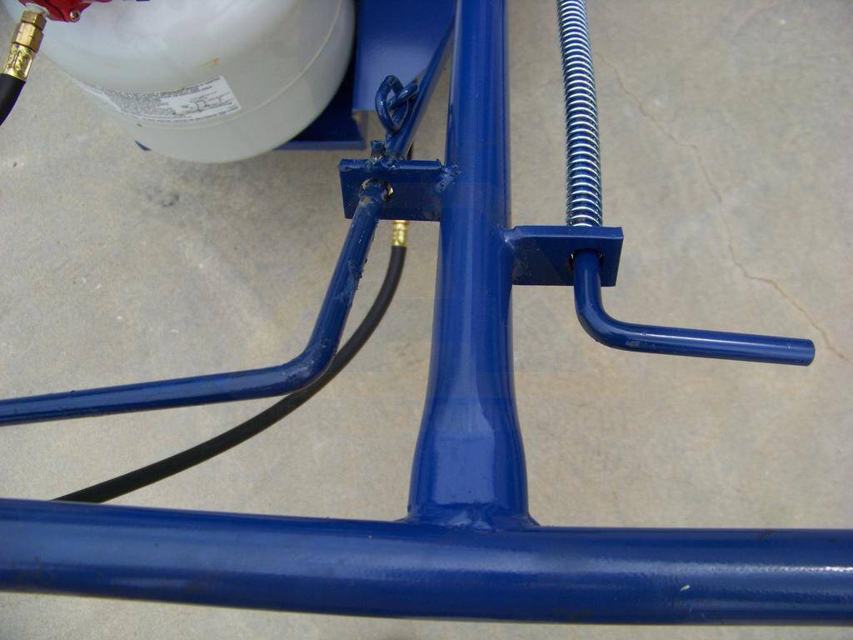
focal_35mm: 36
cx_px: 426
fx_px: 887
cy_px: 320
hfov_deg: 51.4
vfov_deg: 39.7
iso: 68
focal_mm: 5.85
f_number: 2.8
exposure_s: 1/640
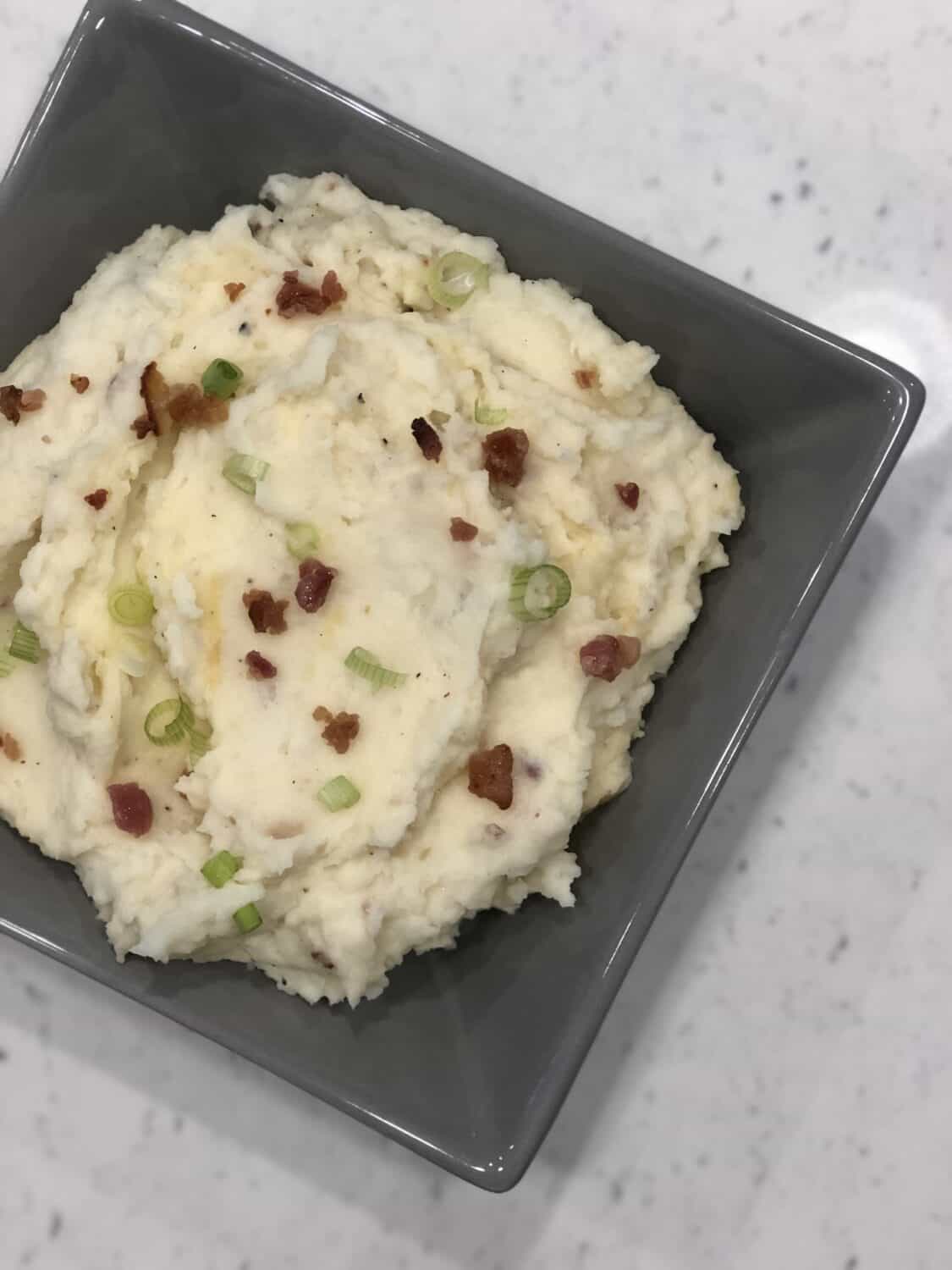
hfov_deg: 25.7
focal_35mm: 57
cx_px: 476
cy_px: 635
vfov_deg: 33.8
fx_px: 2090
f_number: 2.8
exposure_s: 1/30
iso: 64
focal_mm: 6.6
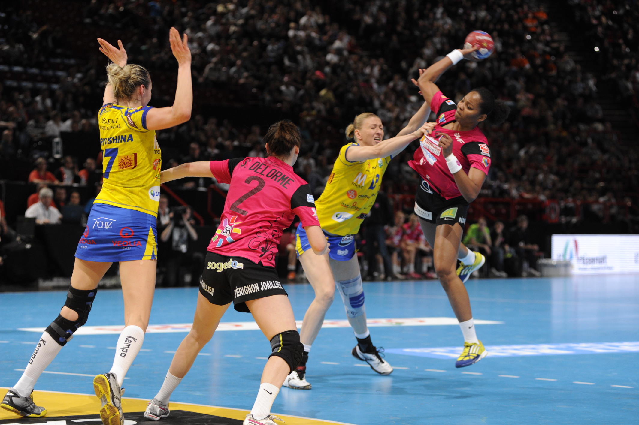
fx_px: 1863
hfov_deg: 19.5
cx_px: 320
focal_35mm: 105
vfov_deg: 13.0
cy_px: 212
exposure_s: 1/640
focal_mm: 105
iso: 3200
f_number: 4
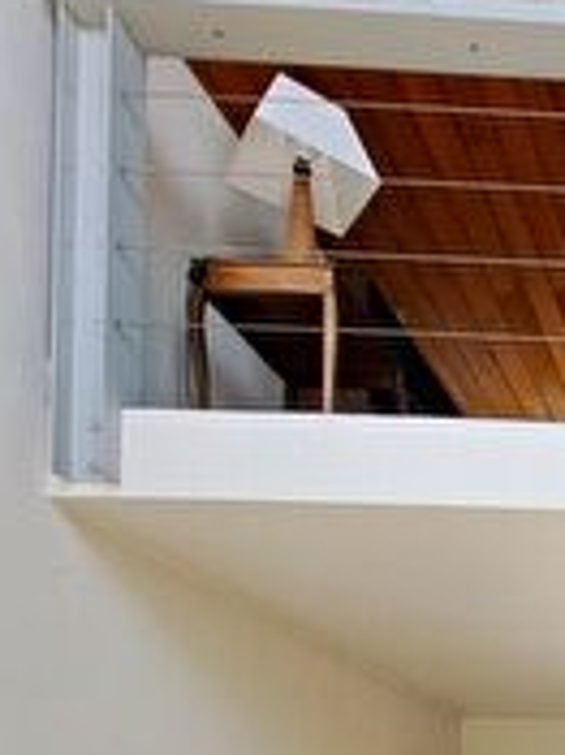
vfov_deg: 37.0
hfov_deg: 26.9
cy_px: 900
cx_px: 832
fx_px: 850
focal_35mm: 39
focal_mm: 1.74
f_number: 2.2
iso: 50
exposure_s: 1/100
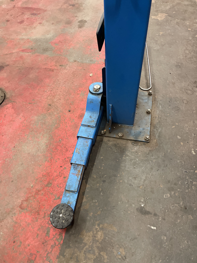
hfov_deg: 53.1
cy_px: 132
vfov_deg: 67.3
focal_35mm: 26
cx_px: 98
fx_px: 197
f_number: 1.6
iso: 500
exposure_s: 1/50
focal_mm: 4.2
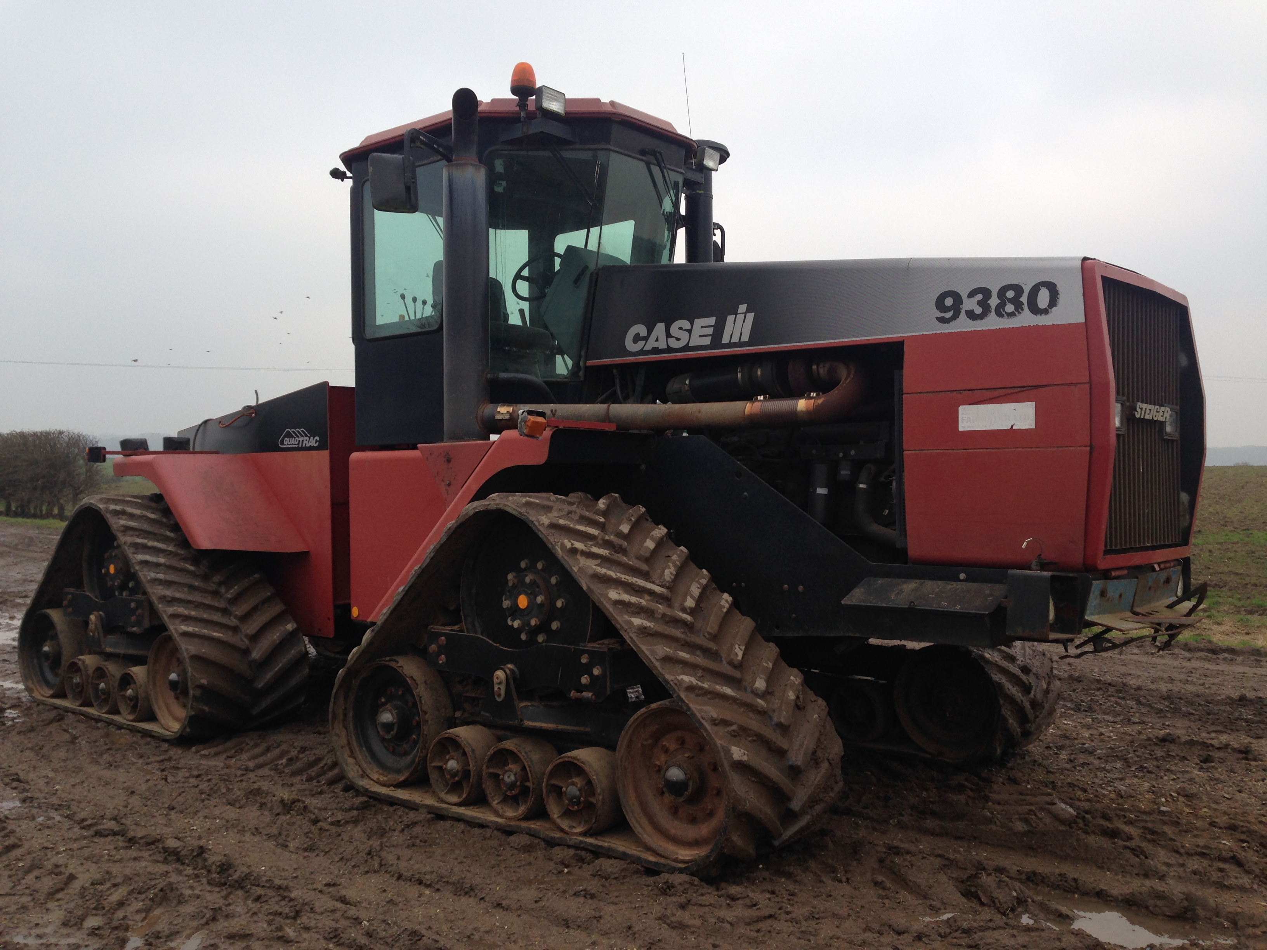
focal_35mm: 33
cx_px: 634
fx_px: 1208
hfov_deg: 55.4
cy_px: 475
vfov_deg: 42.9
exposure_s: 1/193
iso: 50
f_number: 2.4
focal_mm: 4.12
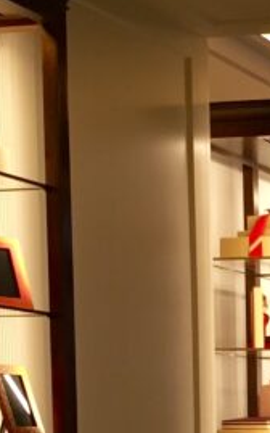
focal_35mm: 117
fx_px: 1378
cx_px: 546
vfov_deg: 16.8
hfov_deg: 10.3
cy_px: 562
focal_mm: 4.15
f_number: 2.2
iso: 64
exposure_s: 1/30
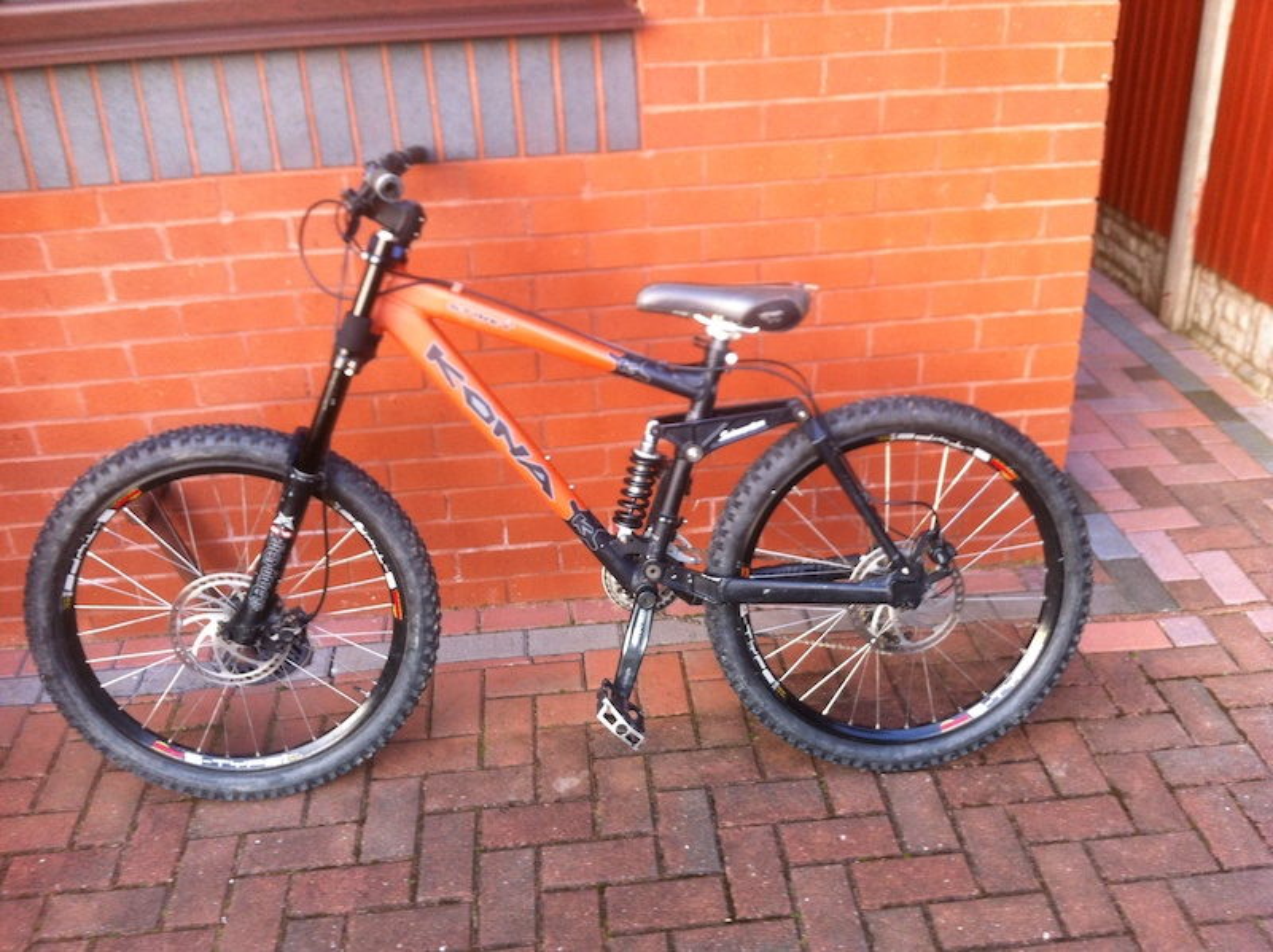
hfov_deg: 52.7
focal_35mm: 35
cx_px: 636
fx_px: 1286
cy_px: 476
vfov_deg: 40.6
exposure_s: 1/40
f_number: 2.8
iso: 100
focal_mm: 3.85
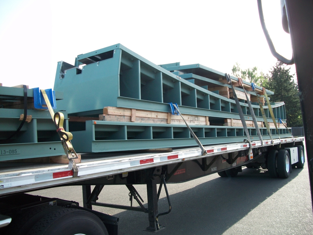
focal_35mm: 32
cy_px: 118
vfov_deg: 44.2
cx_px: 156
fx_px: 289
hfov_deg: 56.8
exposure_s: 1/320
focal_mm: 5.7
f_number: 2.9
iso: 80
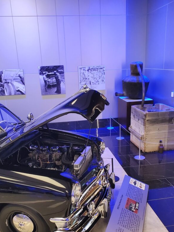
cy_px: 141
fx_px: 228
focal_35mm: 34
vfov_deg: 53.5
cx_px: 93
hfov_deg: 41.8
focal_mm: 4.3
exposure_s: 1/50
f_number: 2.4
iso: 250
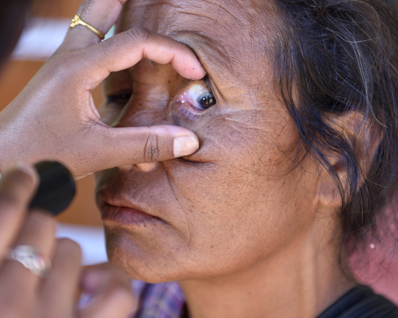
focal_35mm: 108
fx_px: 1272
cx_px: 180
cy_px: 126
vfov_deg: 14.3
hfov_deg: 17.8
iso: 100
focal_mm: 70
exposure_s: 1/160
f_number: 2.8
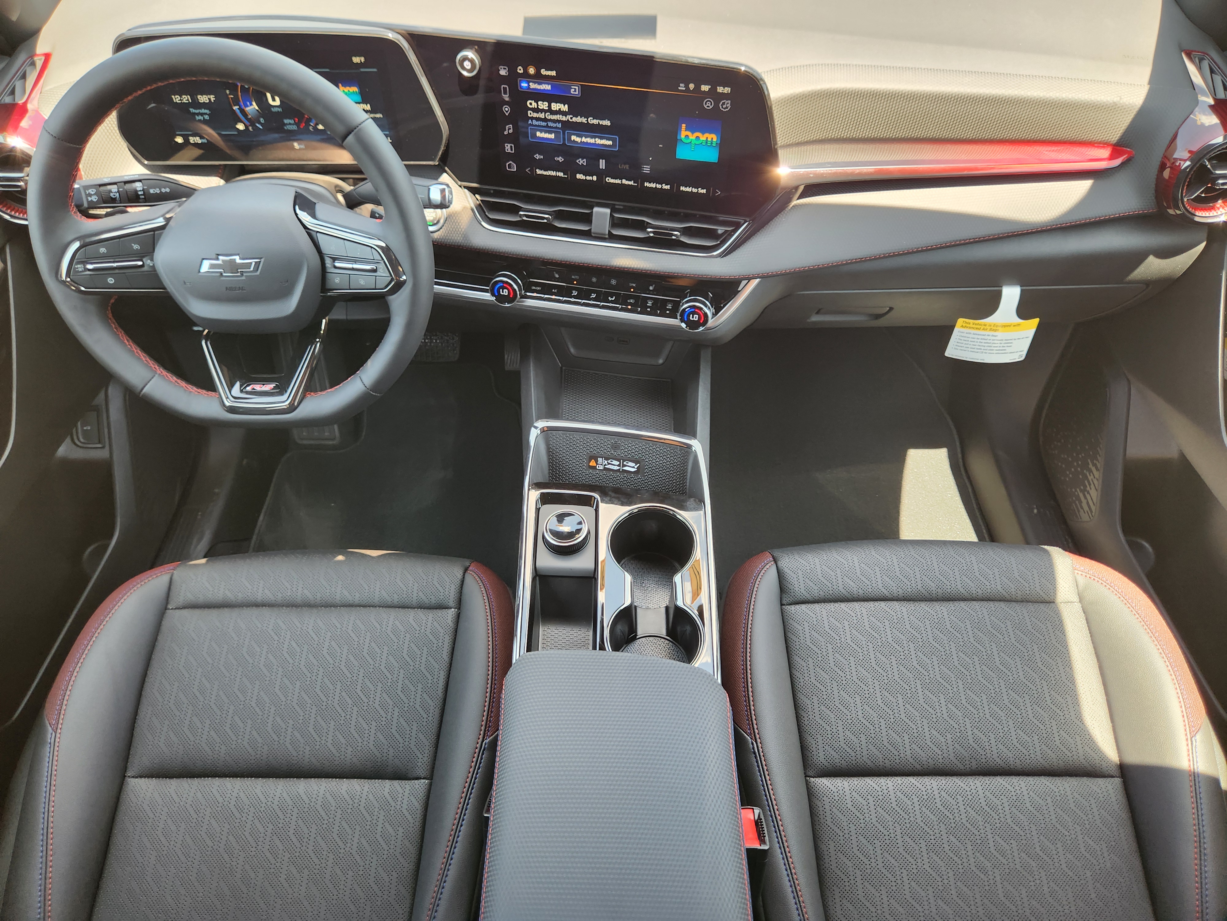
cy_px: 460
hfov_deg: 73.9
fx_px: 815
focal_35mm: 23
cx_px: 614
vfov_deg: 58.9
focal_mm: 5.4
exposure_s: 1/180
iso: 125
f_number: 1.8
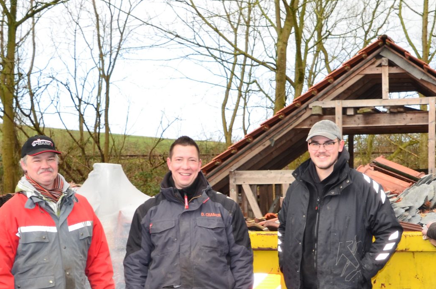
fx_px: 1052
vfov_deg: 15.4
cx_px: 250
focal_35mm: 87
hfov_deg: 23.4
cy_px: 267
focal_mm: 30
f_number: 10
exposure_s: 1/60
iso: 360
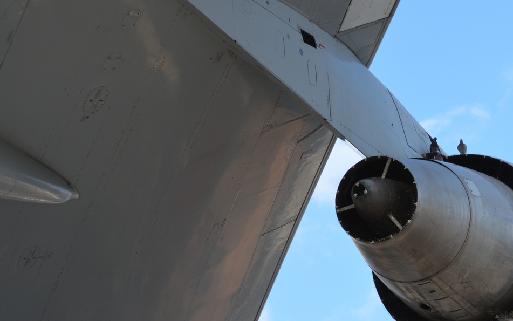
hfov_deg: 14.4
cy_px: 274
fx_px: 2012
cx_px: 426
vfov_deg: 9.1
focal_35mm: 144
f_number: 8
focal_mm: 55
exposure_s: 1/250
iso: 200
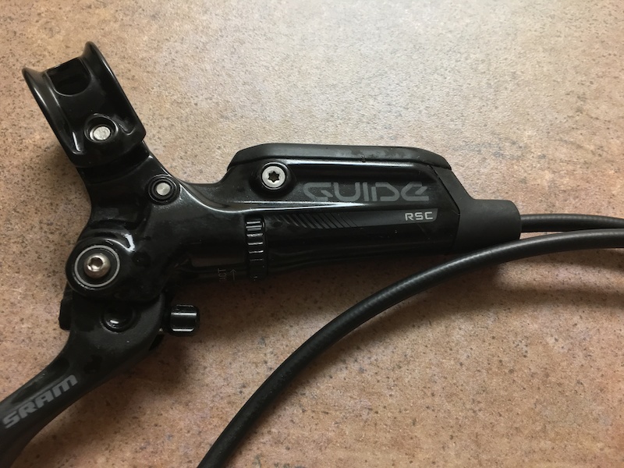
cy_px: 234
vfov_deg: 48.2
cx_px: 312
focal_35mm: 29
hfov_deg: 61.7
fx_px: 523
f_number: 2.2
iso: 200
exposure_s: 1/30
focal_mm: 4.15
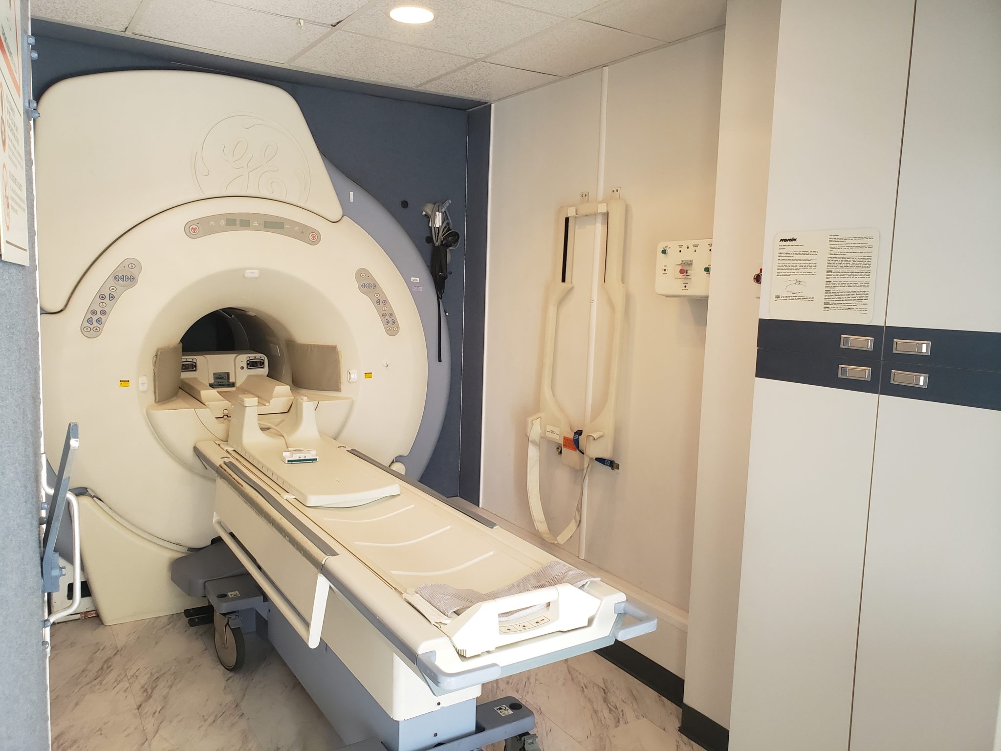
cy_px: 376
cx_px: 500
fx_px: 752
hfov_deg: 67.3
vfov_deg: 53.1
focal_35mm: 26
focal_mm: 4.3
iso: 320
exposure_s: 1/60
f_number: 2.4
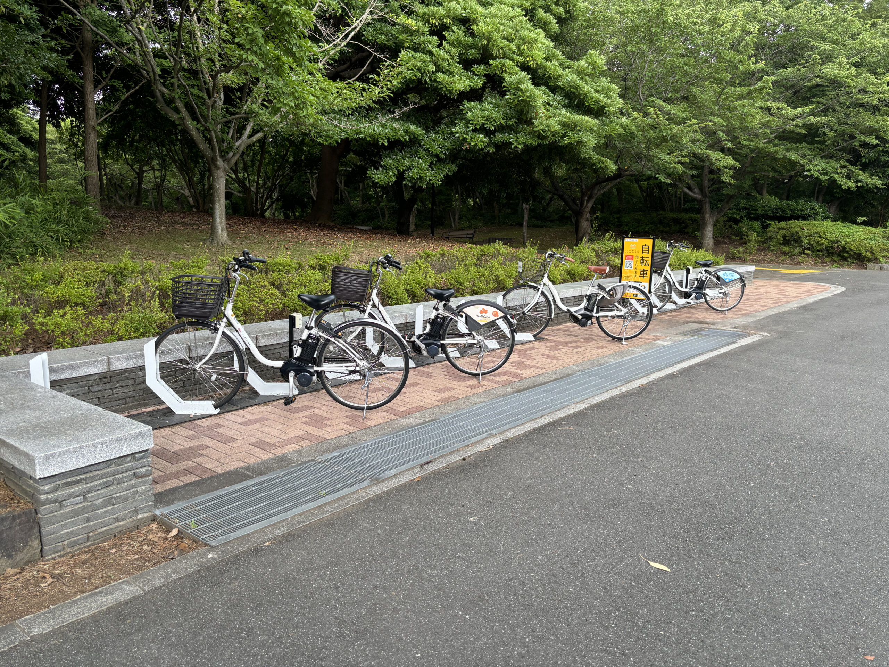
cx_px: 444
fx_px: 668
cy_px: 334
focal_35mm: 26
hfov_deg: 67.3
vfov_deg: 53.1
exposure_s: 1/121
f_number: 1.6
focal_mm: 5.96
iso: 32
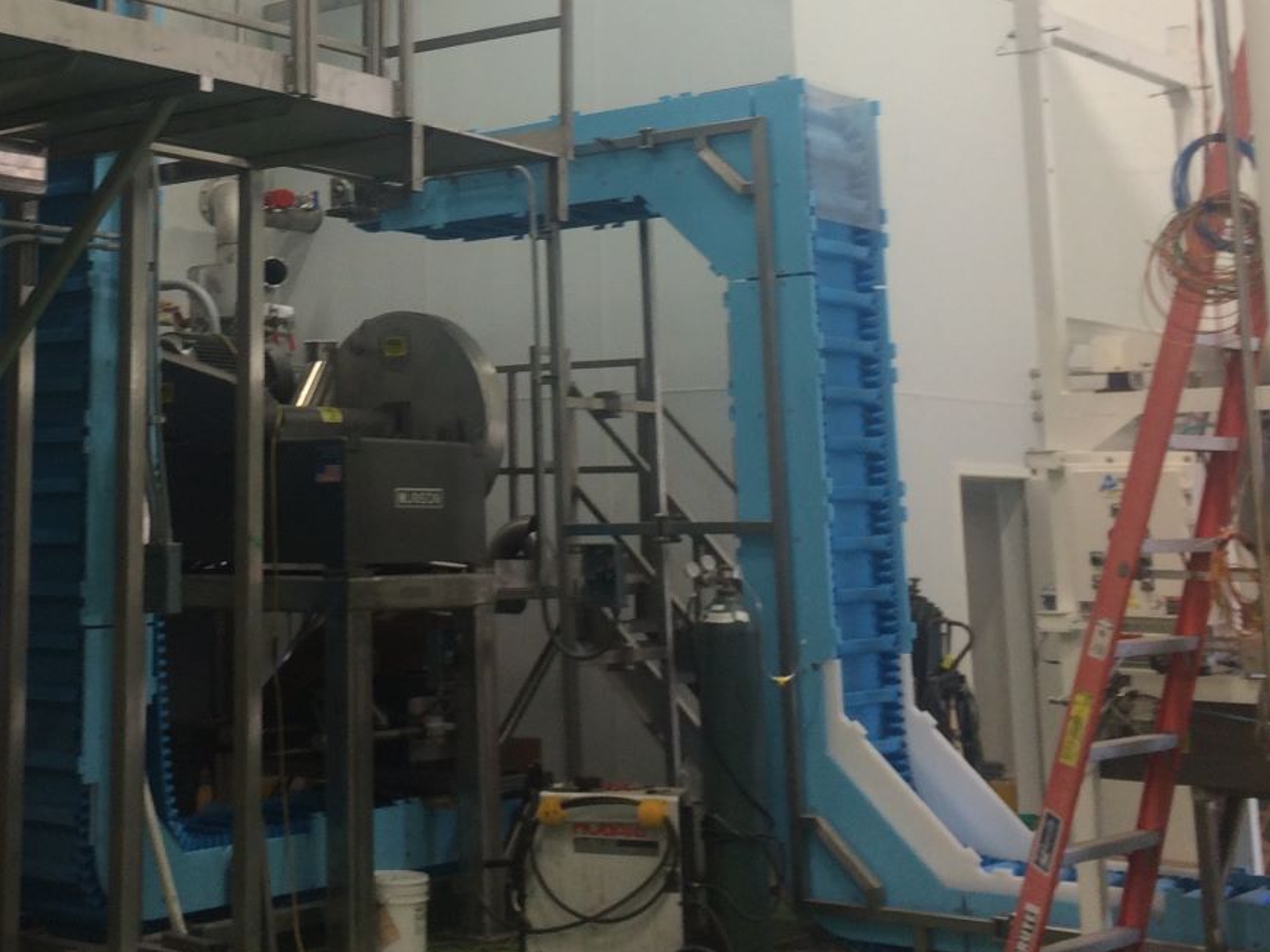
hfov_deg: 33.2
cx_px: 326
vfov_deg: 25.0
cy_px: 116
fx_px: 2091
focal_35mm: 57
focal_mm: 4.15
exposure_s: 1/30
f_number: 2.2
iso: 64
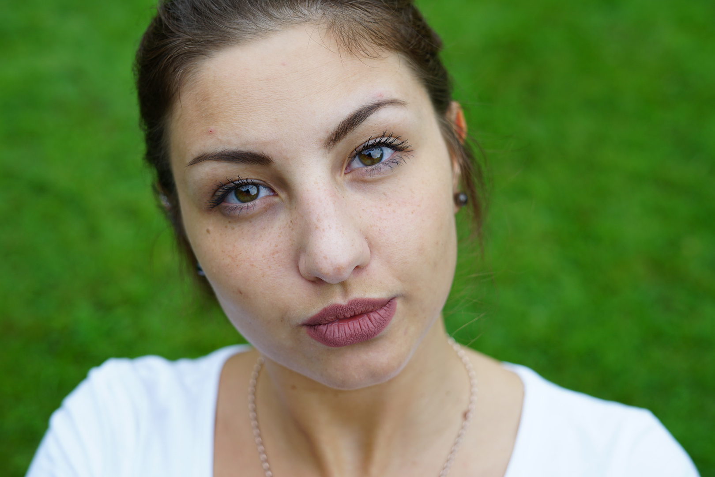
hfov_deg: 39.6
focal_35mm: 50
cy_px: 238
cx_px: 358
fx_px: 993
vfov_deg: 27.0
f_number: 4
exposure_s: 1/125
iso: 200
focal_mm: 50
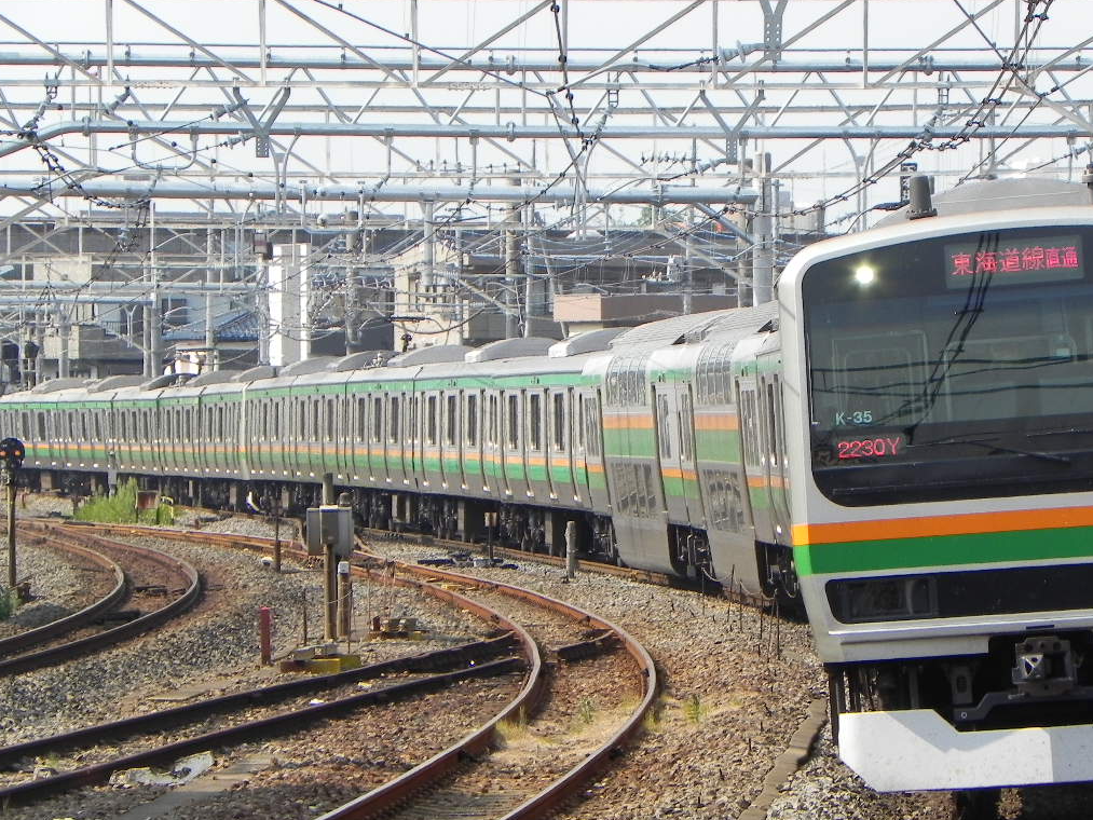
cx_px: 673
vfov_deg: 4.8
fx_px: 9853
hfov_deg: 6.3
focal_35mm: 312
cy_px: 443
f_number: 5.6
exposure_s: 1/400
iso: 160
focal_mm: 44
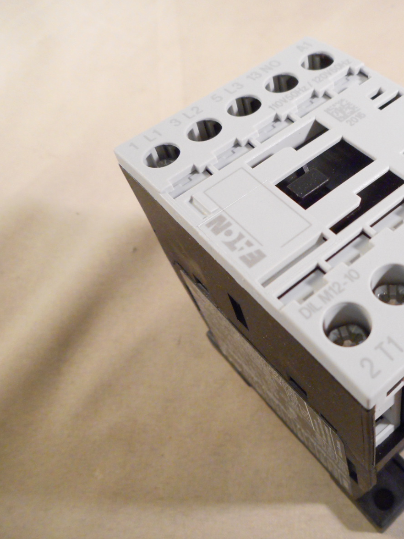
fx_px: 529
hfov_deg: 40.3
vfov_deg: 54.0
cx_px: 314
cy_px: 274
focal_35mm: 34
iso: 400
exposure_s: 1/13
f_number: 3.7
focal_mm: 4.5
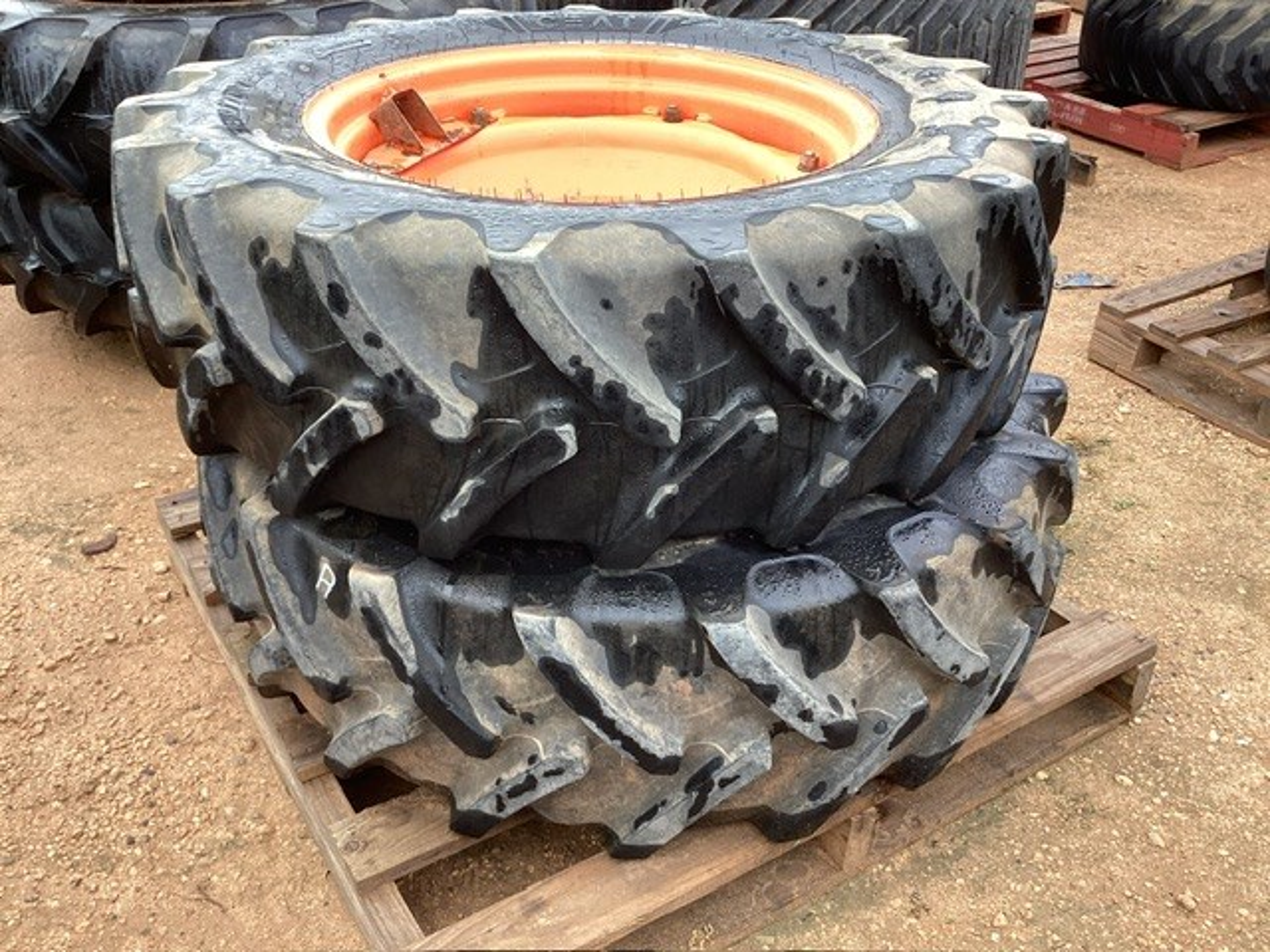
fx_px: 1137
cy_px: 476
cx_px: 635
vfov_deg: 45.4
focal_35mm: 31
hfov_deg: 58.4
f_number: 2.4
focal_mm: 3.3
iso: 32
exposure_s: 1/100
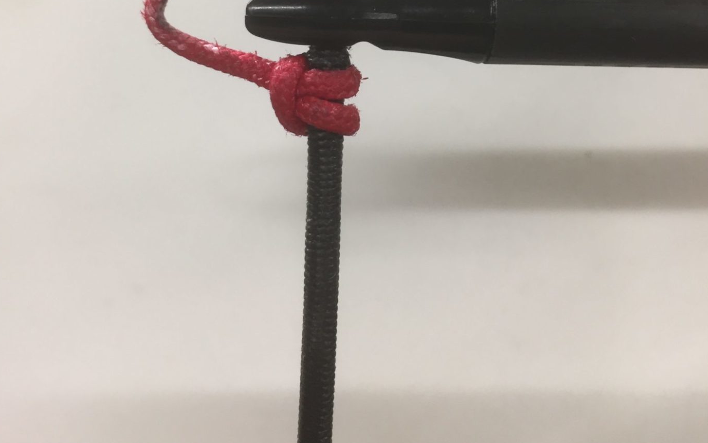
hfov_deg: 47.2
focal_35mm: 42
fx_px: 810
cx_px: 357
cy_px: 46
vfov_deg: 29.3
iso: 40
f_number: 2.2
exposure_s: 1/30
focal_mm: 4.15
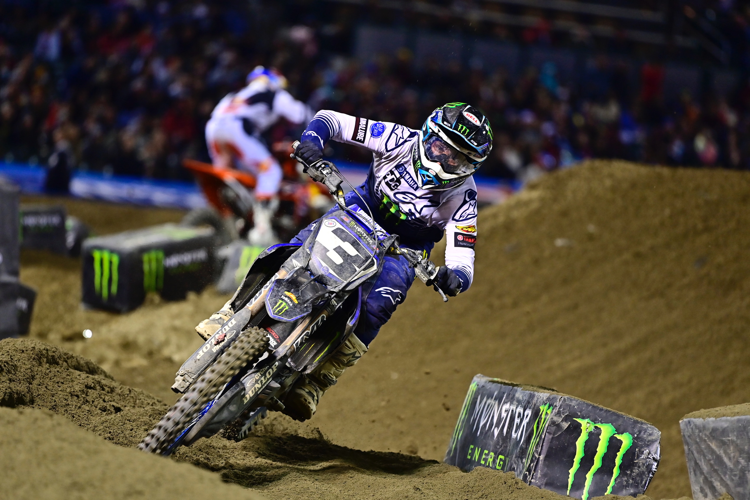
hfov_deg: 6.9
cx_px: 375
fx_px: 6250
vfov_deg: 4.6
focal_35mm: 300
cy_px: 250
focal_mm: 300
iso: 2200
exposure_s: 1/800
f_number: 4
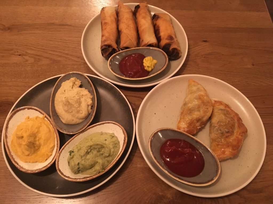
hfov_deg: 61.7
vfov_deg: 48.2
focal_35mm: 29
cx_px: 136
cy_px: 102
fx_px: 229
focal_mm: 4.15
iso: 500
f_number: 2.2
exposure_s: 1/17
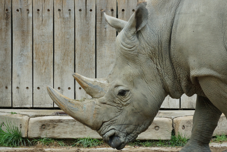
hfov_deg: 5.0
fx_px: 2579
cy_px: 76
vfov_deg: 3.4
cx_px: 114
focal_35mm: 409
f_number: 8
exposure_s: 1/500
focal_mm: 273
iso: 1000
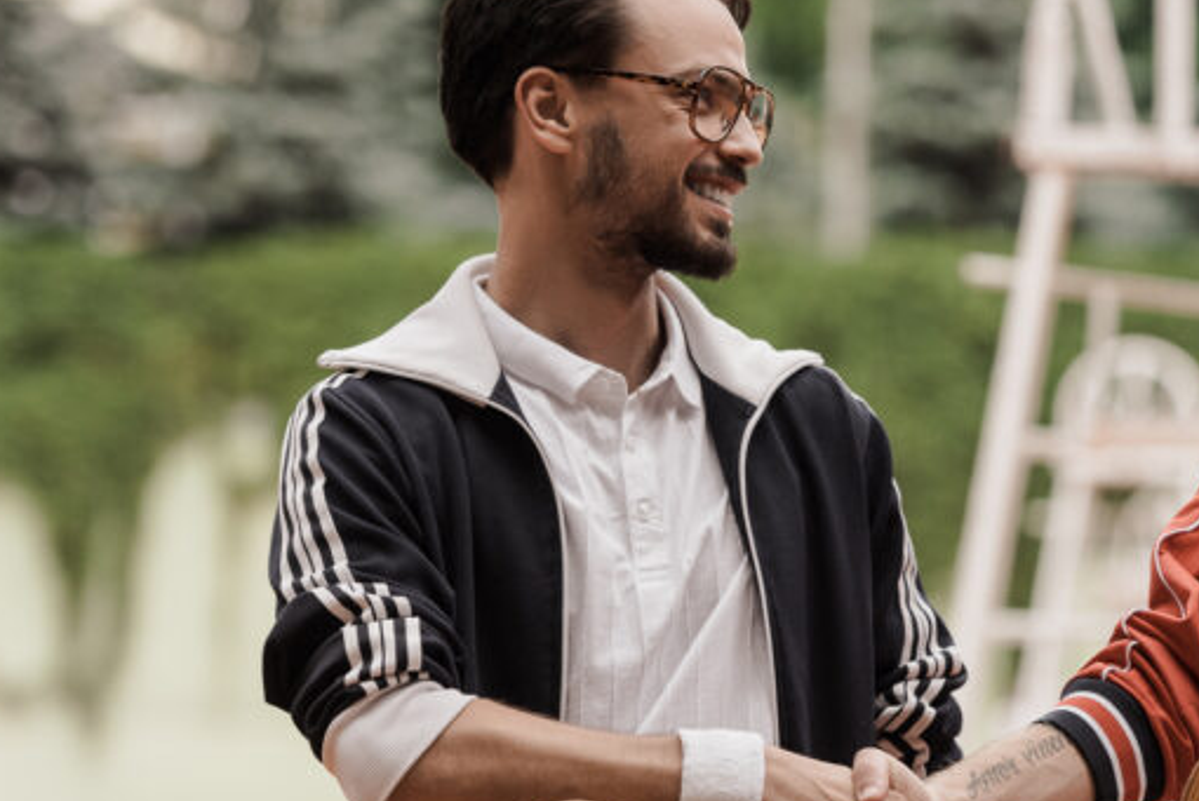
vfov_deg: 5.6
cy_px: 566
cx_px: 1058
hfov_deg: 8.4
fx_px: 8167
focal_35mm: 245
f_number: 3.5
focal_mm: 122
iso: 400
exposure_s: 1/800
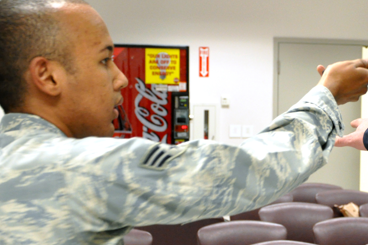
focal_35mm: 110
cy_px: 152
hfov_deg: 18.2
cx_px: 346
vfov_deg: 12.4
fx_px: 1124
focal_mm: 34
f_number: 4.2
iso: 1600
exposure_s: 1/30
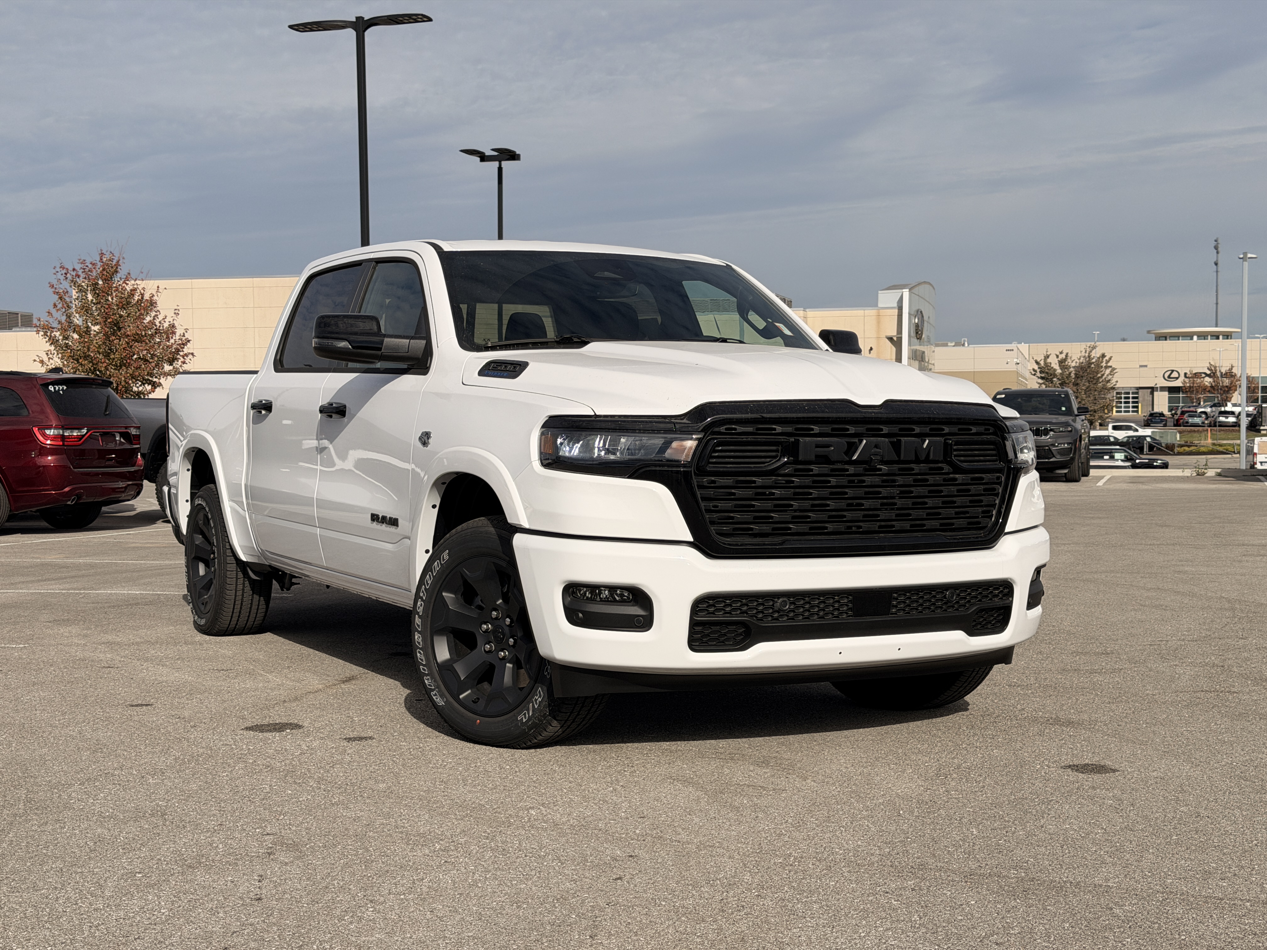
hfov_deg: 39.7
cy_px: 475
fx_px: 1757
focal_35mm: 48
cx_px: 634
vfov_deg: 30.3
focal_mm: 6.76
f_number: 1.78
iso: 80
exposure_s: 1/13333
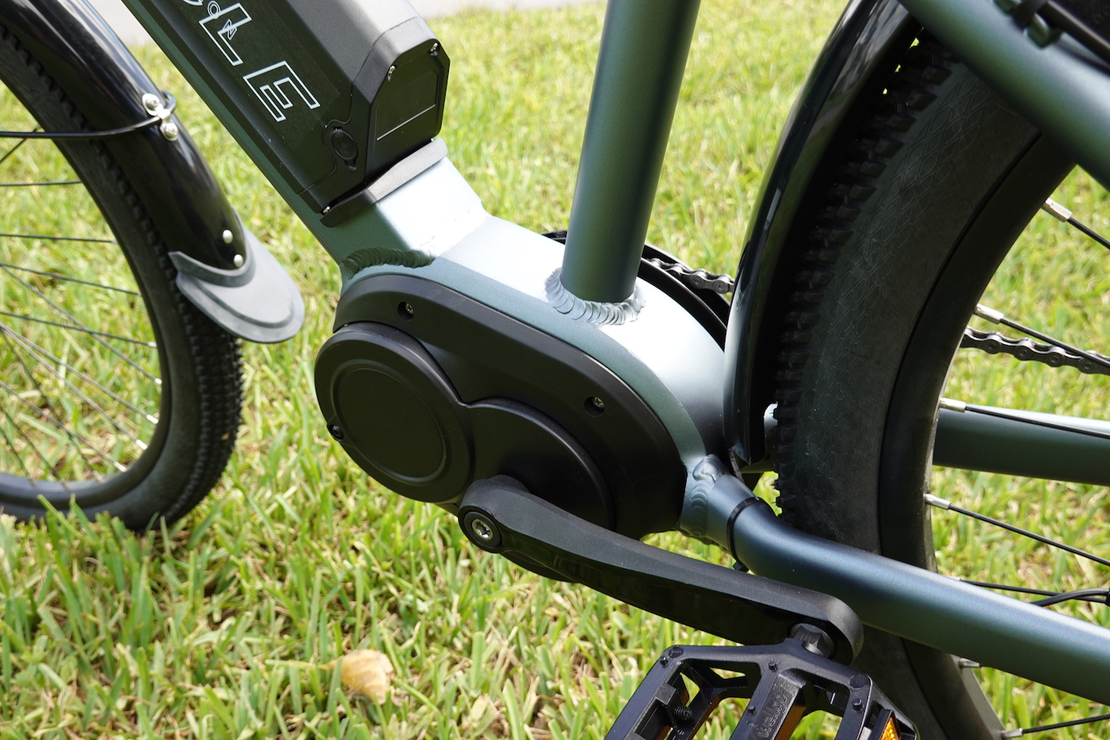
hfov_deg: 55.8
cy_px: 370
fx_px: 1048
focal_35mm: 34
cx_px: 555
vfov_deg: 38.9
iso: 100
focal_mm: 12.76
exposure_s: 1/125
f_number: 3.5
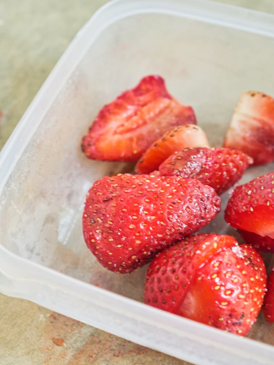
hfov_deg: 17.6
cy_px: 182
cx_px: 137
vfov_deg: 23.3
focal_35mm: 84
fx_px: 886
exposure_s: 1/13
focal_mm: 42
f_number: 5.6
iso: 800
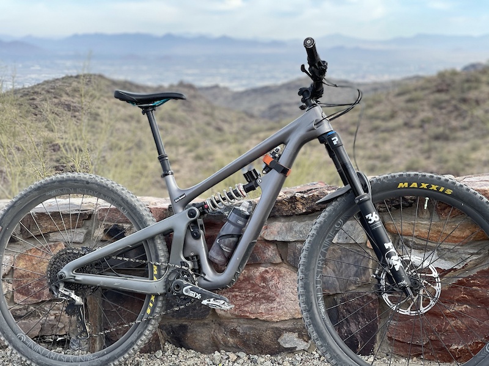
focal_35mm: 64
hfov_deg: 30.3
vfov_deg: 22.9
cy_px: 183
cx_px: 244
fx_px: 904
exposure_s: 1/363
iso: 20
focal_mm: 7.5
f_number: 2.2
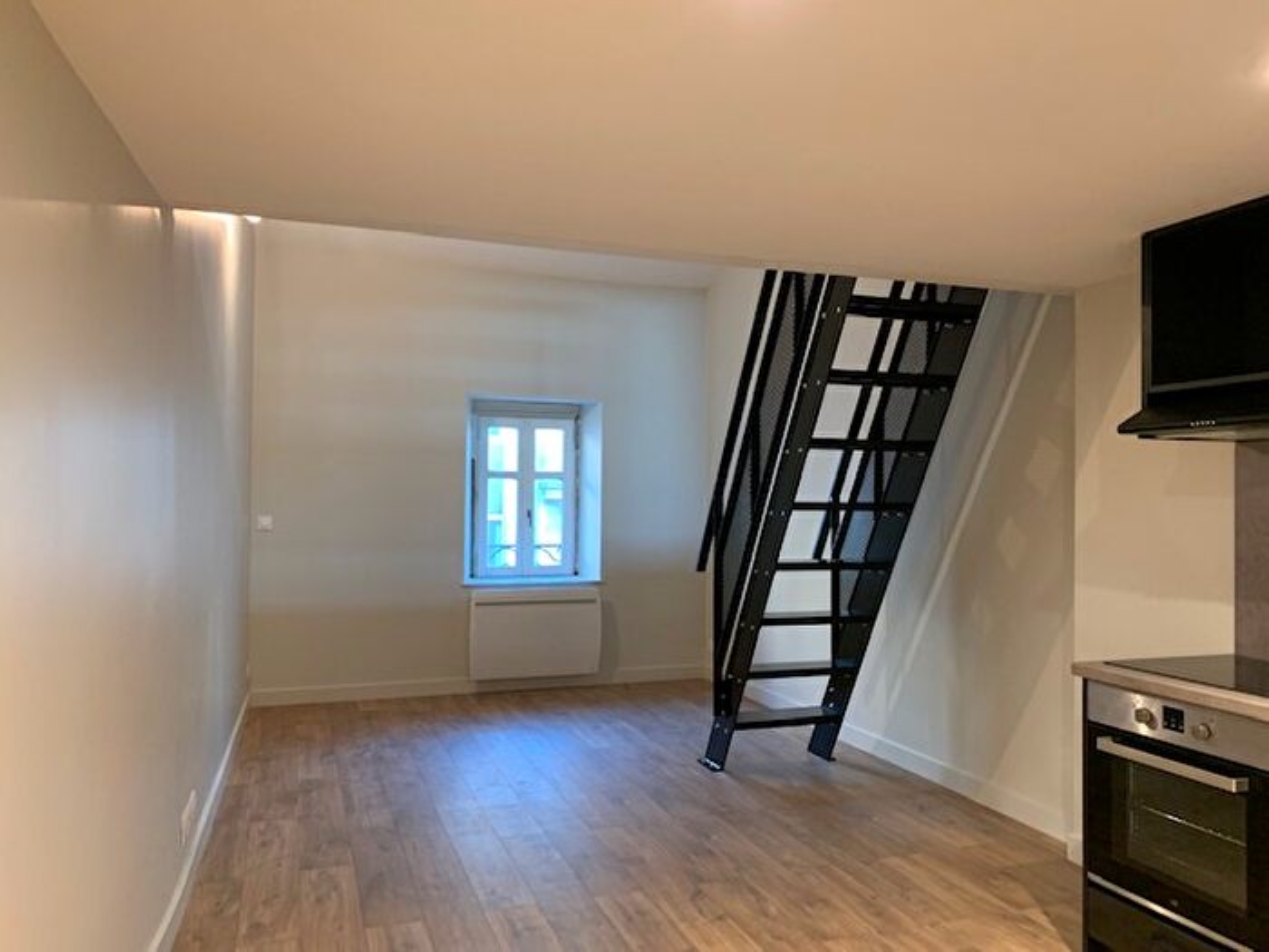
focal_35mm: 26
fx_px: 953
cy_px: 476
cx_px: 634
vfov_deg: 53.1
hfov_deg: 67.3
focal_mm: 4.25
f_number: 1.8
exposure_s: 1/50
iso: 250
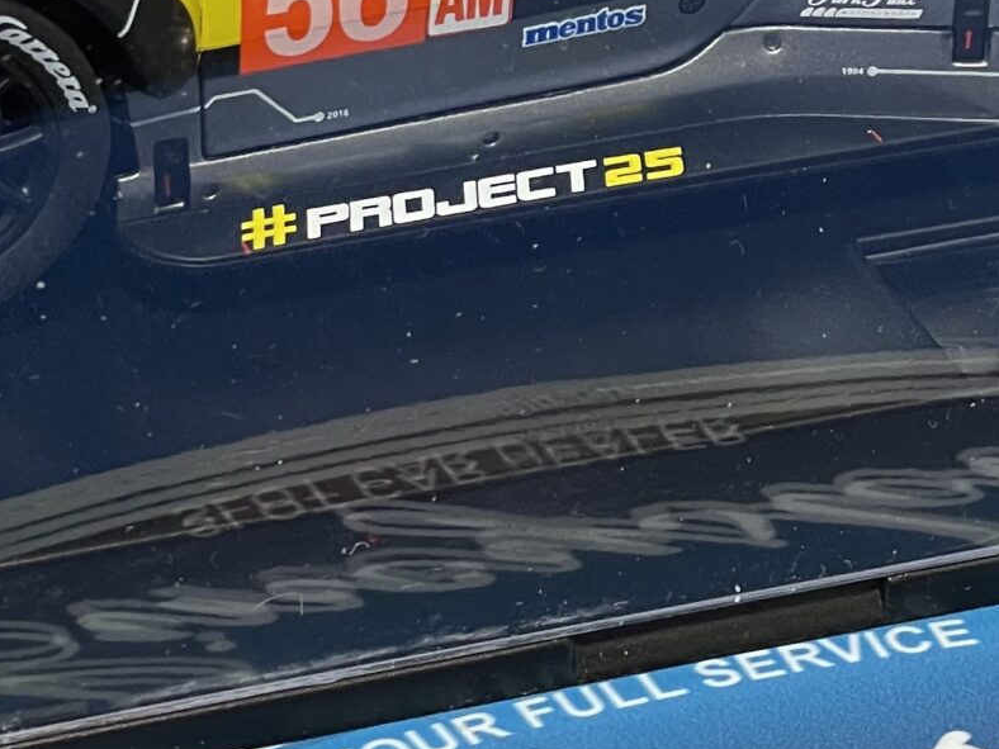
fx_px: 4877
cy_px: 4
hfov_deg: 11.7
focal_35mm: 169
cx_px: 536
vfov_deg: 8.7
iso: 200
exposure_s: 1/120
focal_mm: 6
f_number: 2
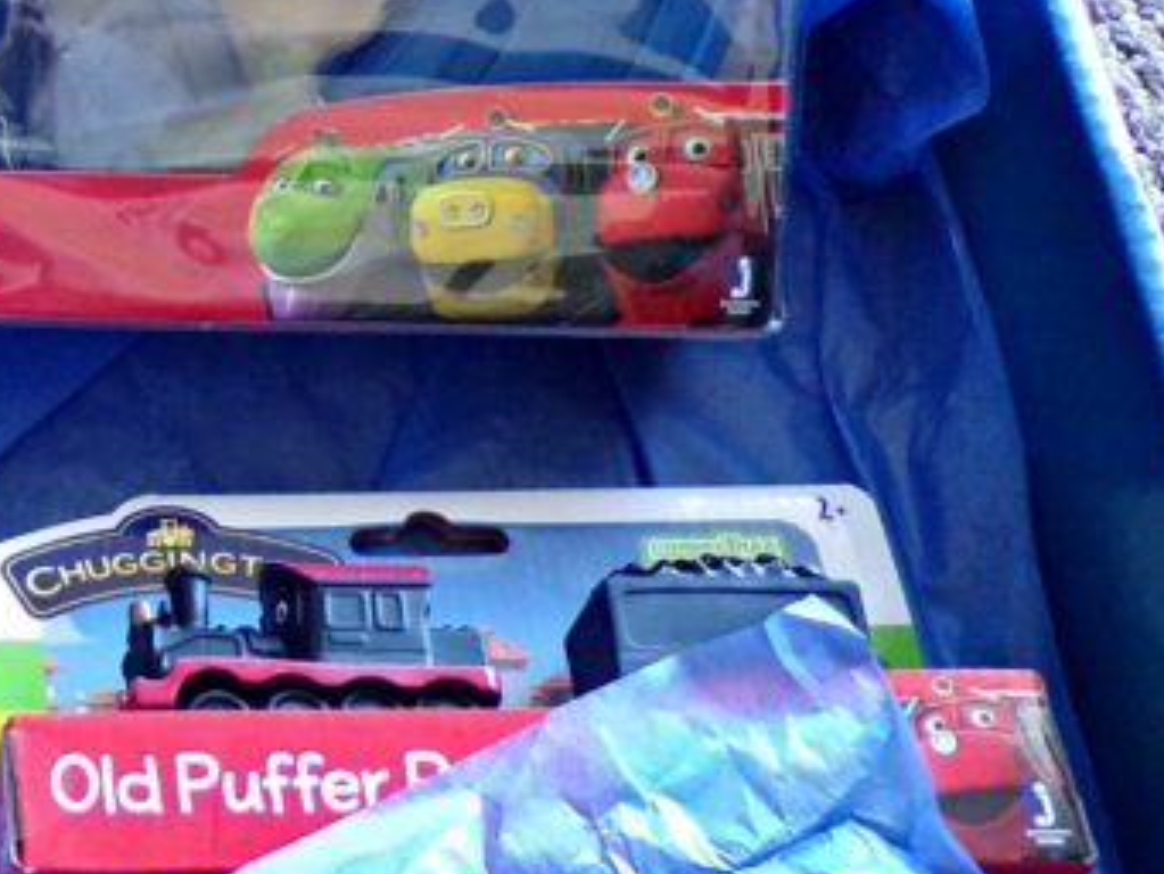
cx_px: -215
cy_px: 256
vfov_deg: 17.5
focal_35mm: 84
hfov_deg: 21.7
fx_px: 2826
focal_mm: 5
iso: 216
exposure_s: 1/17
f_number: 3.1
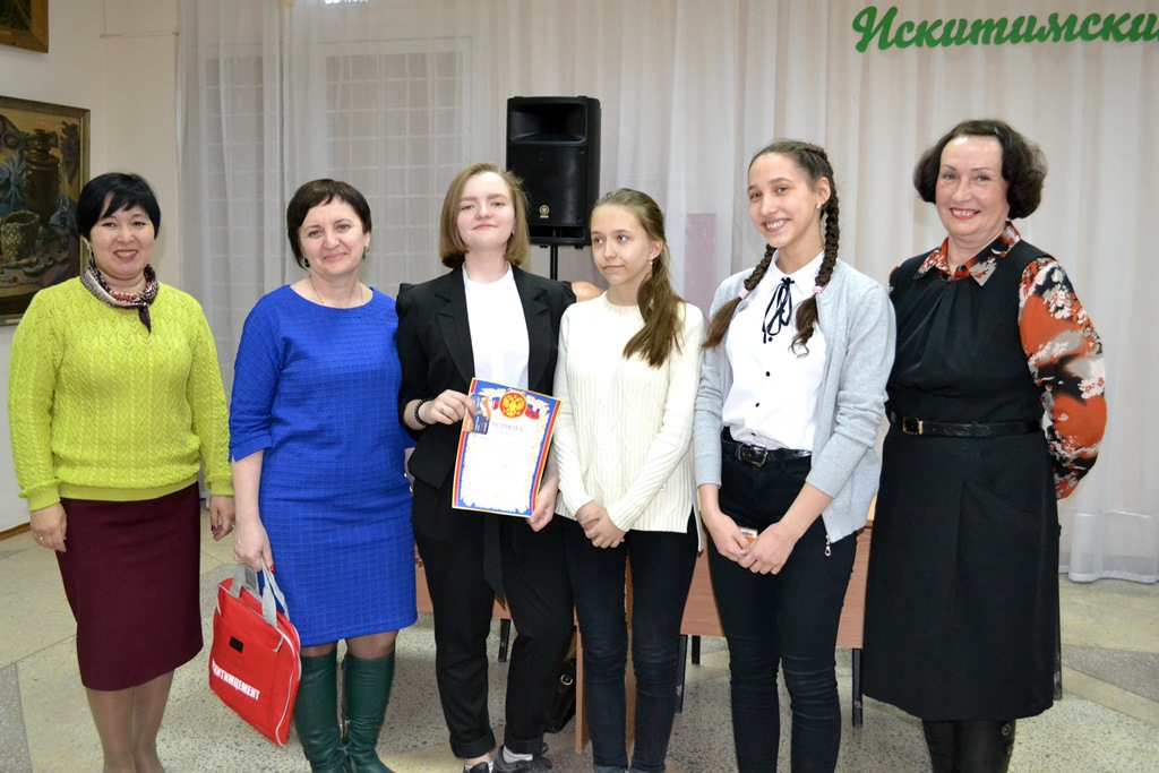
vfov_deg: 40.0
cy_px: 386
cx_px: 580
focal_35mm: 33
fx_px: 1062
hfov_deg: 57.2
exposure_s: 1/60
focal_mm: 22
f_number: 4
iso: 2200
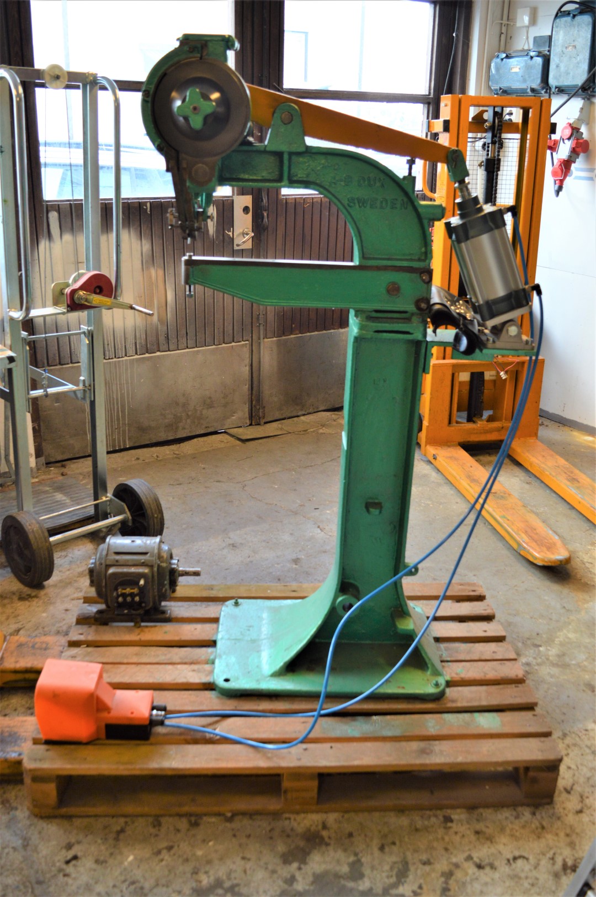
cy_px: 448
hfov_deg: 39.9
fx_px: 821
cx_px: 298
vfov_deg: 57.3
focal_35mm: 33
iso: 400
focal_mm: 22
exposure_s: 1/100
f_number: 5
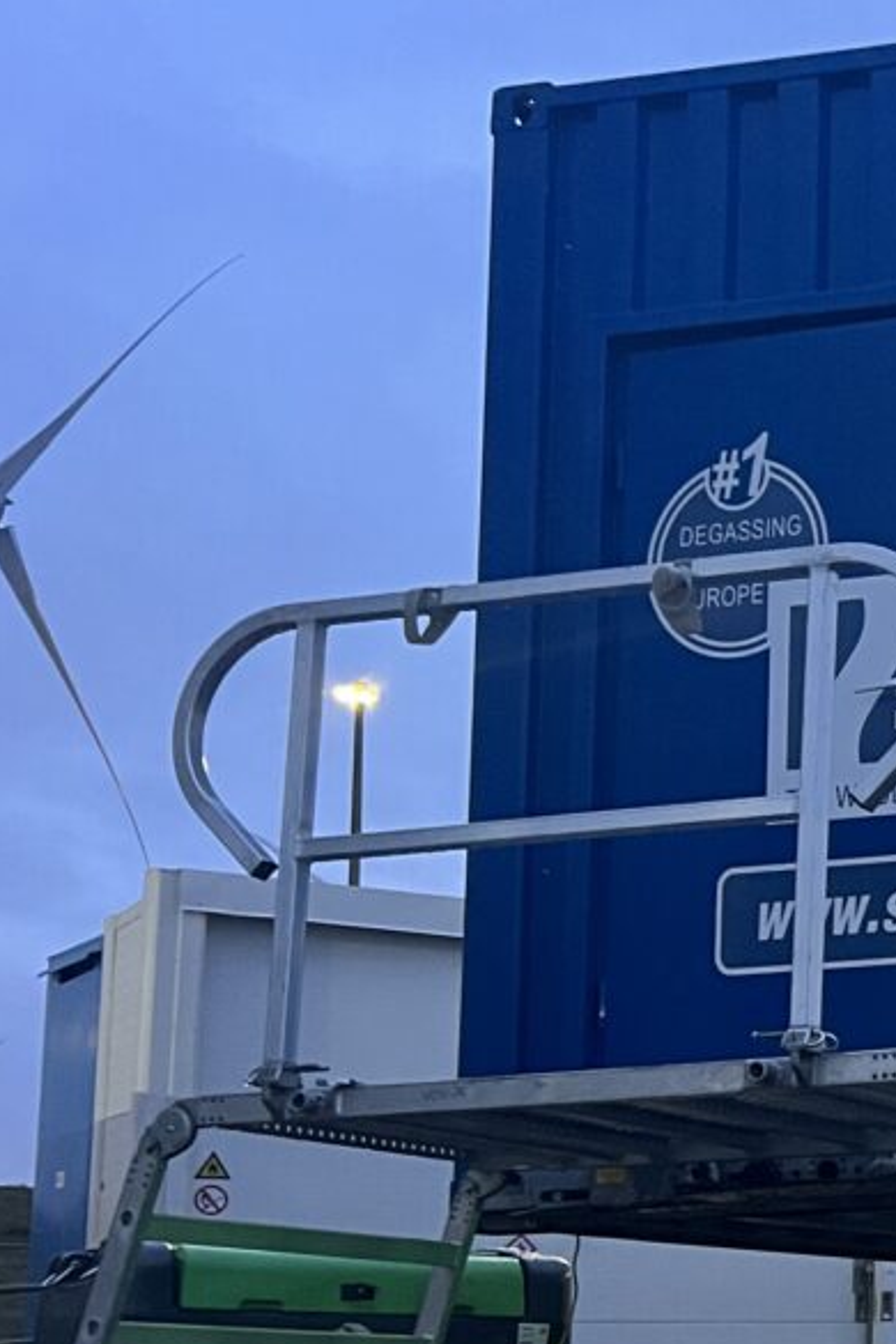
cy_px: 1011
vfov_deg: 28.0
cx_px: 1718
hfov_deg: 15.7
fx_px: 2650
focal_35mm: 71
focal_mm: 5.7
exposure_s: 1/42
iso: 500
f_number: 1.5
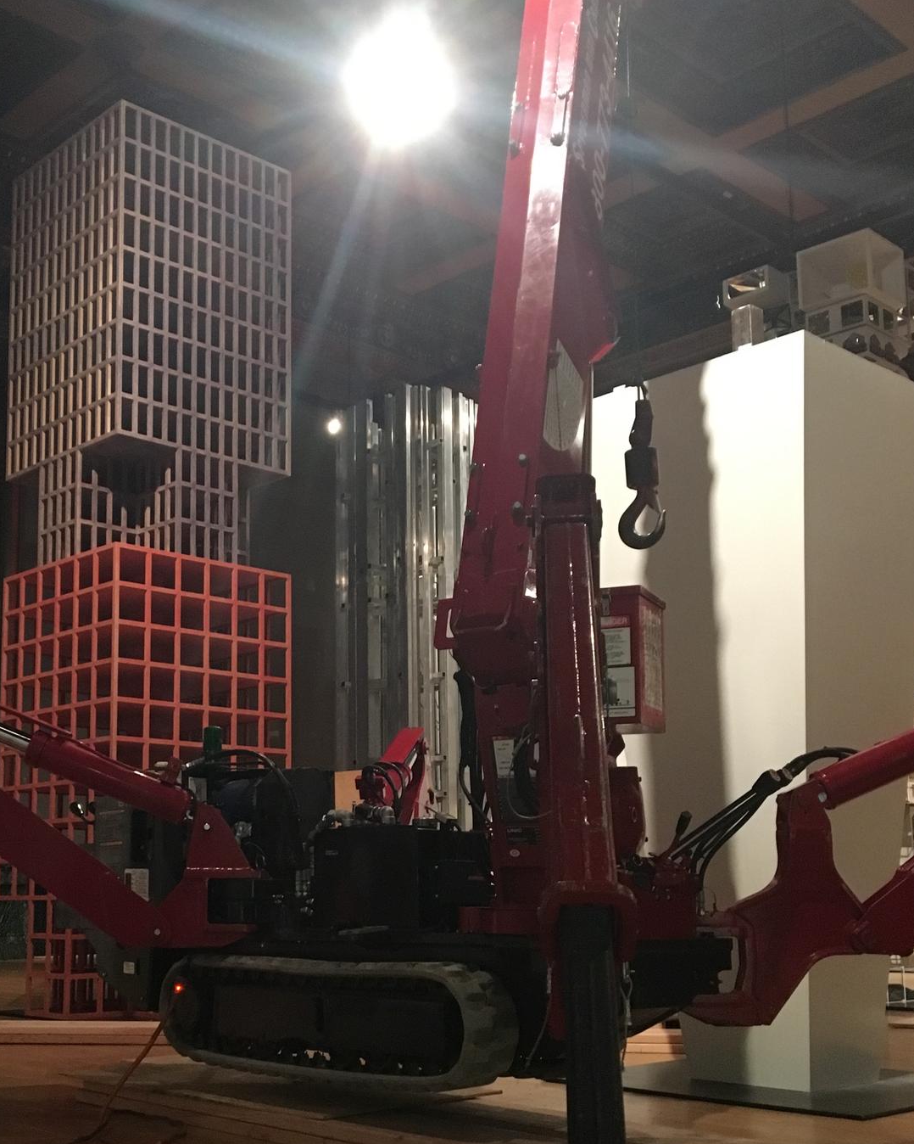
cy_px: 683
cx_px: 301
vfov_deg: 43.6
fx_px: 1420
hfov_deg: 35.3
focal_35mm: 42
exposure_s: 1/15
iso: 250
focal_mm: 4.15
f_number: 2.2
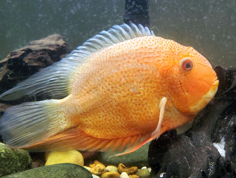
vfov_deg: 53.3
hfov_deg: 67.2
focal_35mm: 26
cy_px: 89
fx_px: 178
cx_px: 118
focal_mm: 4.3
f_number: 1.5
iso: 250
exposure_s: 1/40
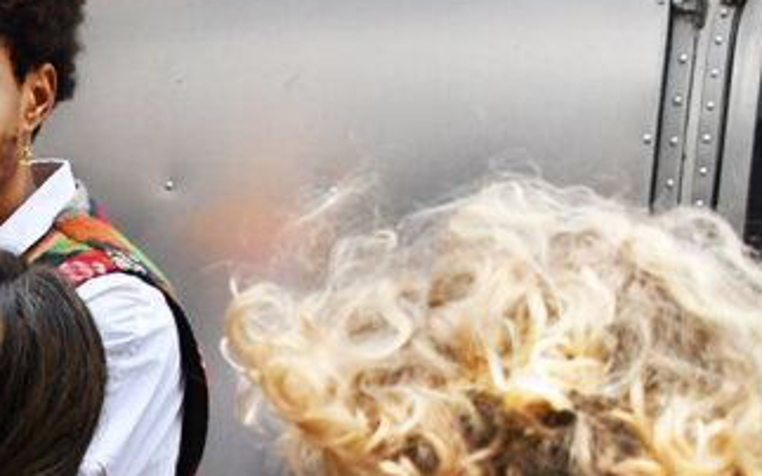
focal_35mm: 182
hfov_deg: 11.4
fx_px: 3780
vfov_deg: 7.0
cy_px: 887
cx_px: -40
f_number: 4.5
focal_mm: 36
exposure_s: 1/320
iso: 1250
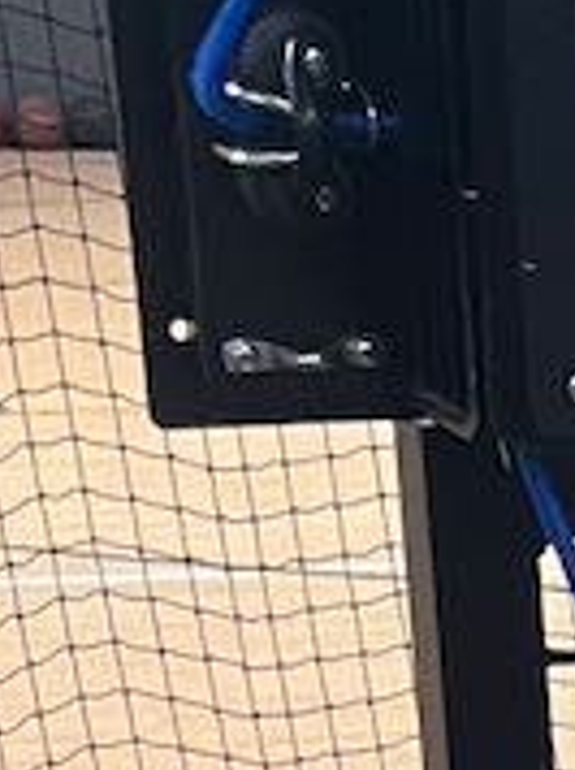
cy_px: 1704
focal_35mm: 187
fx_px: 4152
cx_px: 1543
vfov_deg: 9.6
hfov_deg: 7.3
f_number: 1.6
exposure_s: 1/60
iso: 160
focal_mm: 5.1
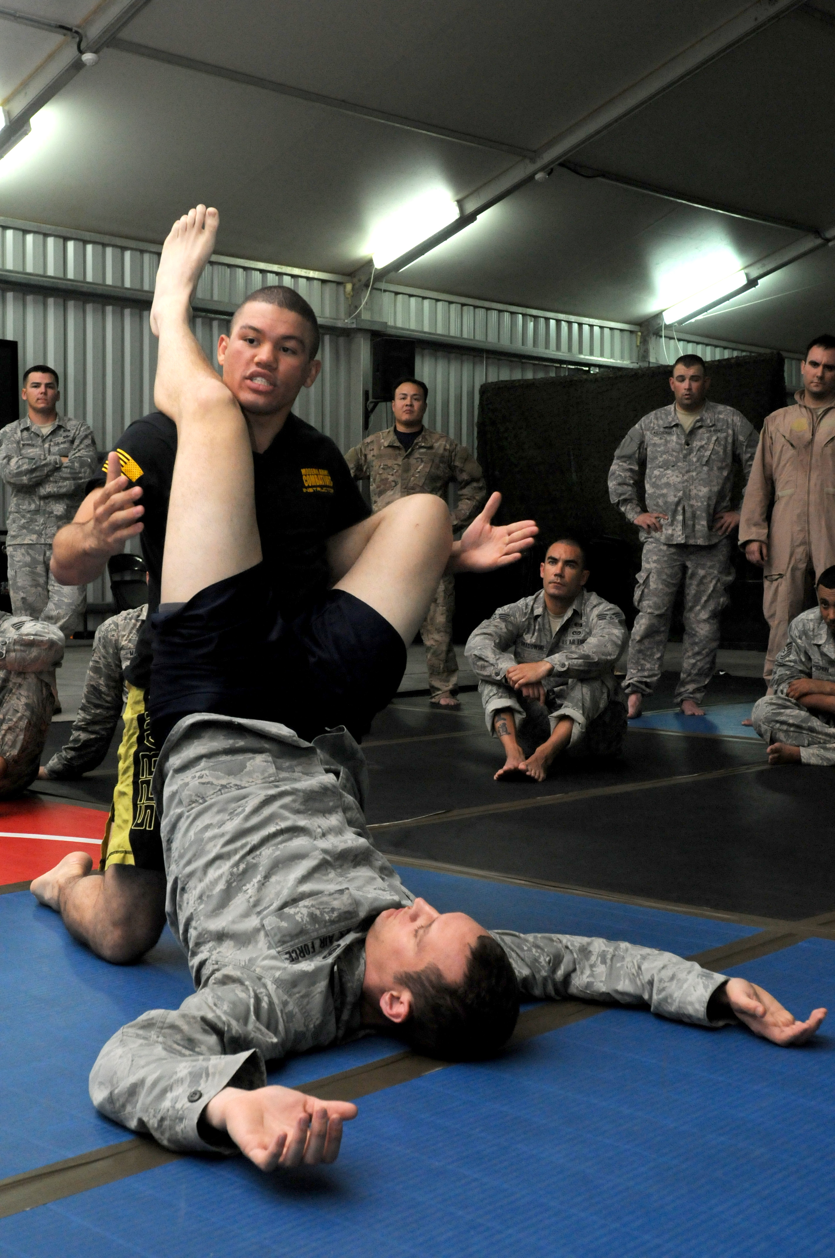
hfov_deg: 36.8
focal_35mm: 36
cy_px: 629
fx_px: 1256
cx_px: 418
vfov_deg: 53.2
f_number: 8
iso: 1250
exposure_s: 1/60
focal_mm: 24
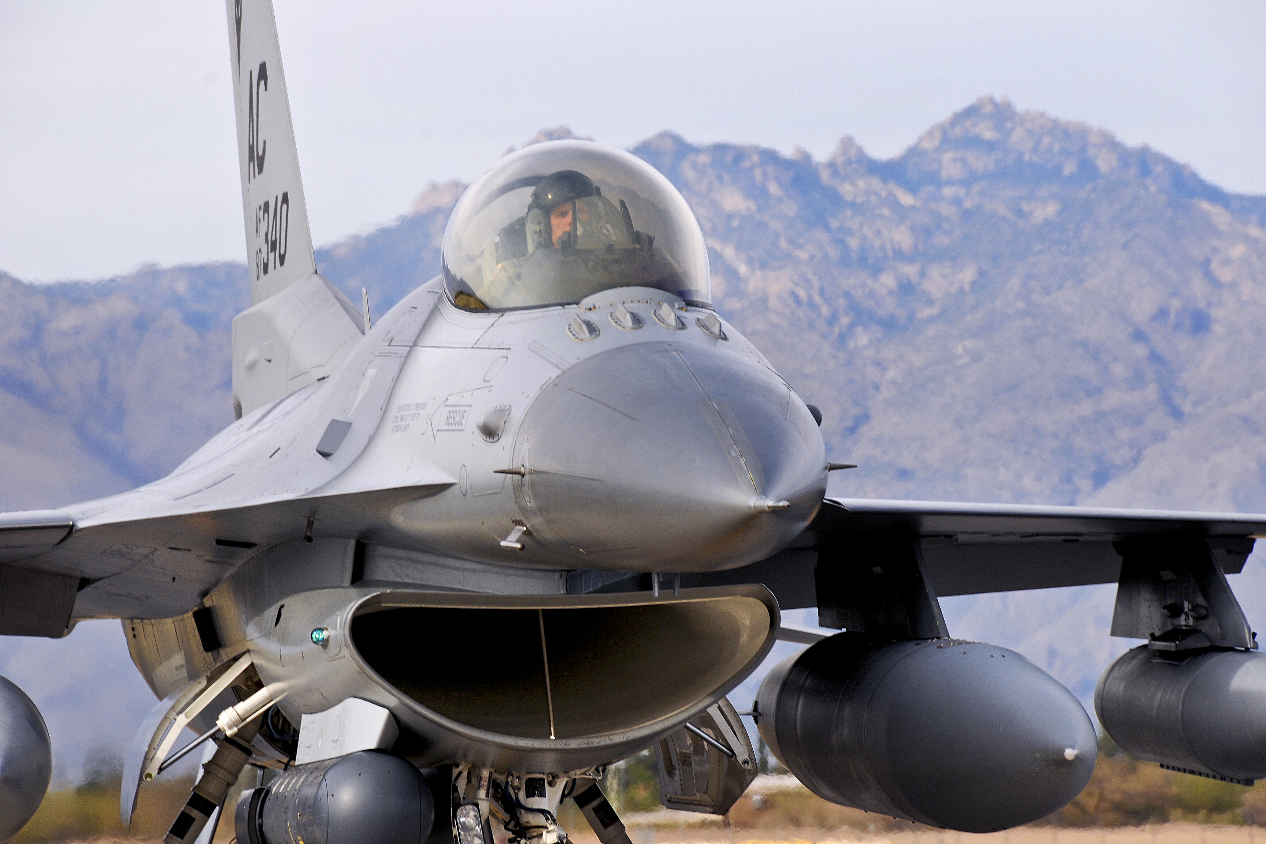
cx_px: 633
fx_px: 10549
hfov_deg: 6.9
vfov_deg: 4.6
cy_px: 422
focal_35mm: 300
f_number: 11
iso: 200
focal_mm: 200
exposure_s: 1/200
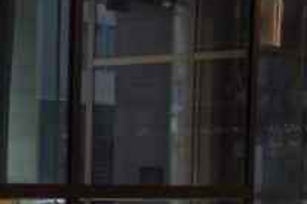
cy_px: 299
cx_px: -147
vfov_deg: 7.0
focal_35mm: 193
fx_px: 1646
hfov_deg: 10.3
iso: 1000
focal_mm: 50
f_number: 7.1
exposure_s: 1/125
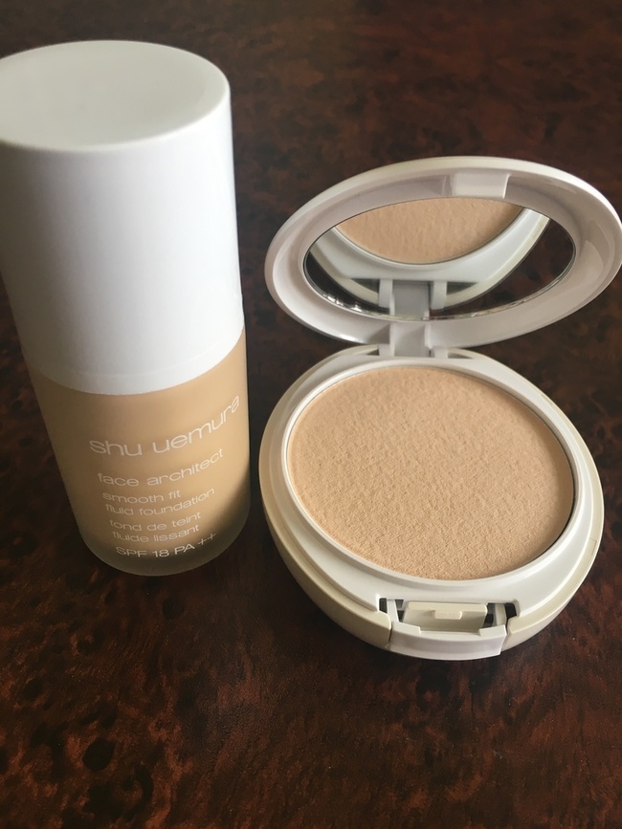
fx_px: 695
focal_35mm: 29
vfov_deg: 61.7
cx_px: 311
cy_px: 414
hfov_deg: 48.2
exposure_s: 1/30
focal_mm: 4.15
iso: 25
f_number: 2.2
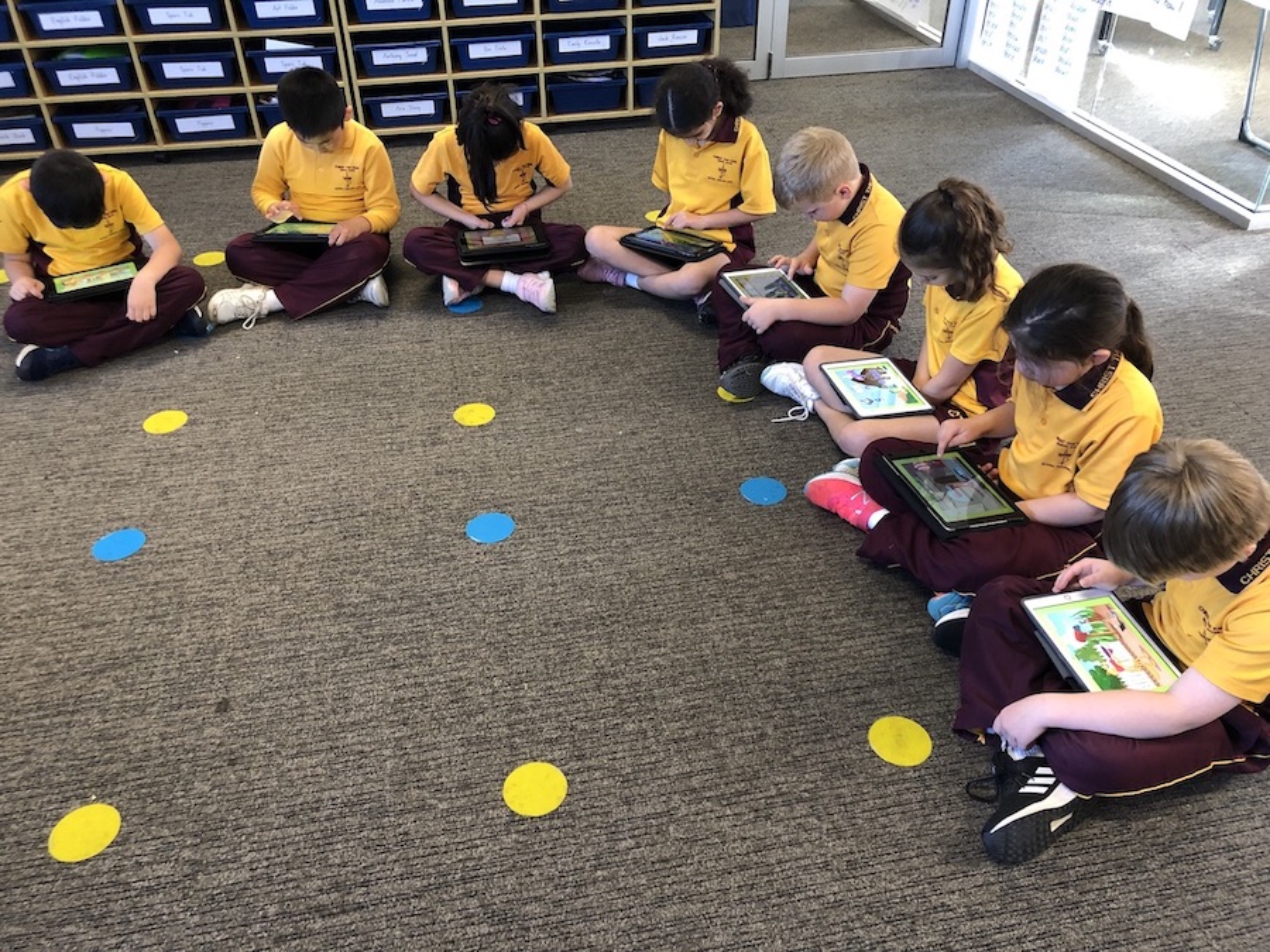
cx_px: 635
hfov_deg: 63.4
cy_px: 476
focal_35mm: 28
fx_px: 1027
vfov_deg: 49.7
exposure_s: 1/15
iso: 64
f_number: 1.8
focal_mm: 3.99
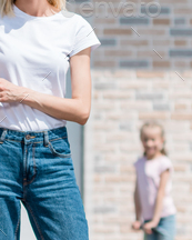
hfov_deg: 4.7
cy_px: 0
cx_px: -59
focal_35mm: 326
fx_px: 2314
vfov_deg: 5.9
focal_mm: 85
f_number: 2.2
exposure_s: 1/8000
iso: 200
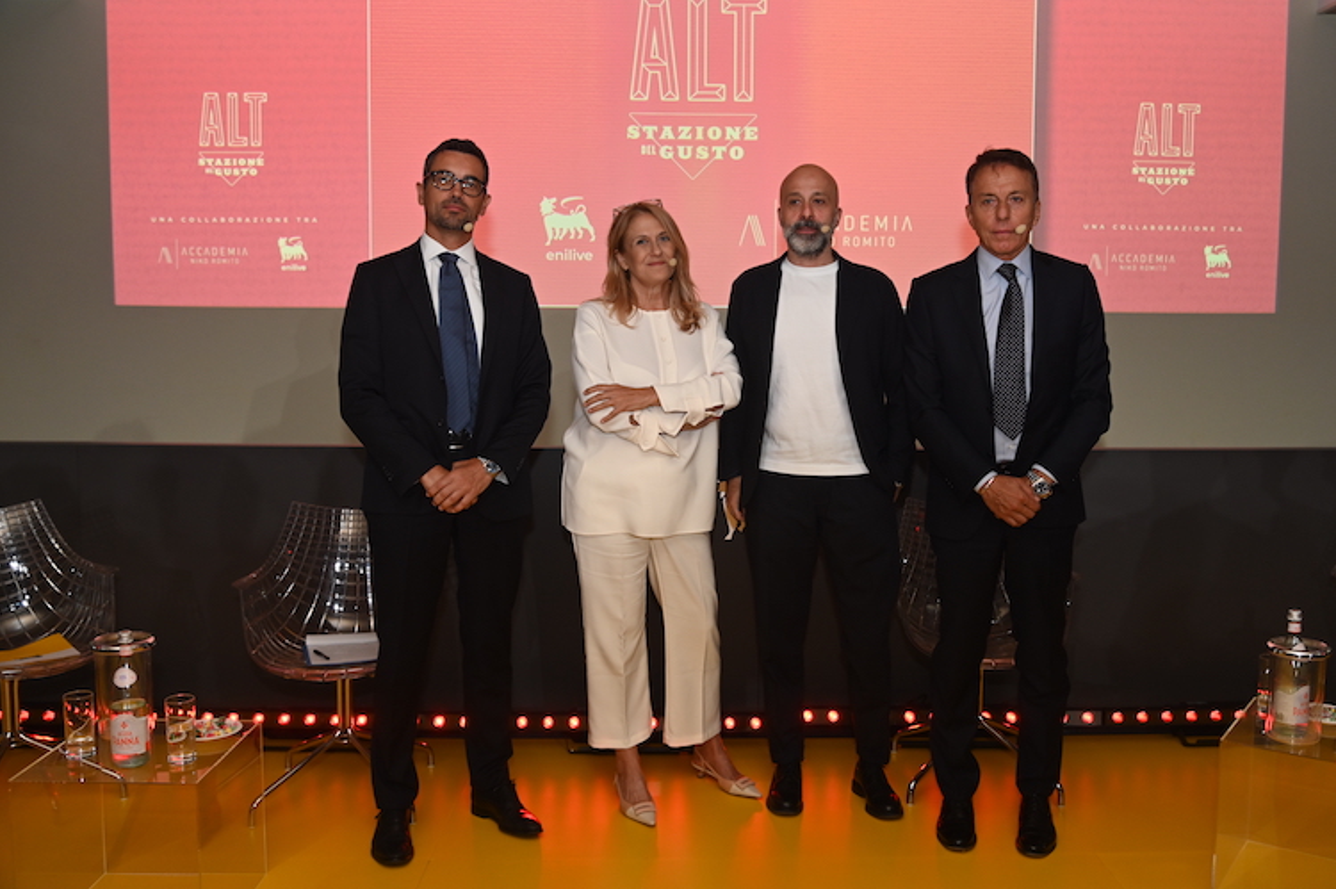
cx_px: 705
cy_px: 429
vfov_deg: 41.1
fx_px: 1187
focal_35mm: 32
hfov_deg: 58.7
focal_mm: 30
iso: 800
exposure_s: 1/125
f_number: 4
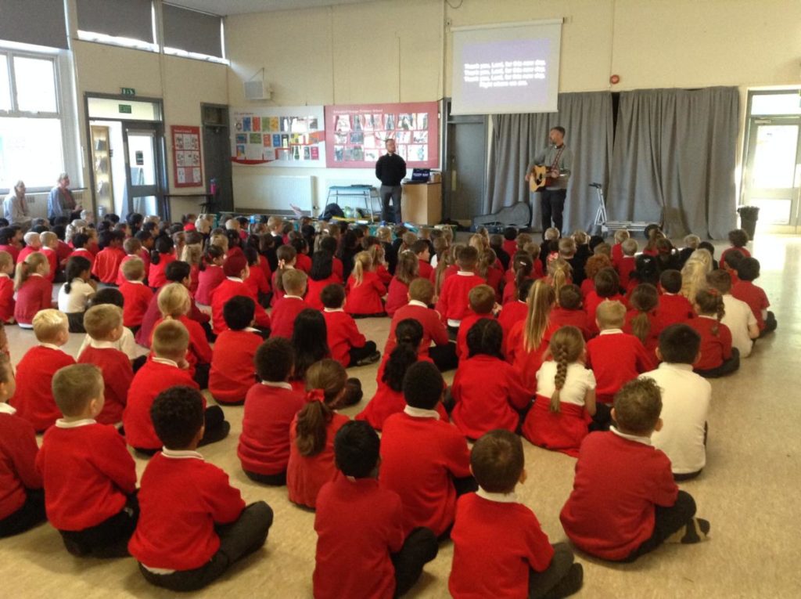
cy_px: 300
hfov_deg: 55.4
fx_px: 763
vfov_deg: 42.8
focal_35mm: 33
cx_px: 400
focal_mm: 3.3
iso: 200
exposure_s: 1/24
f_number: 2.4
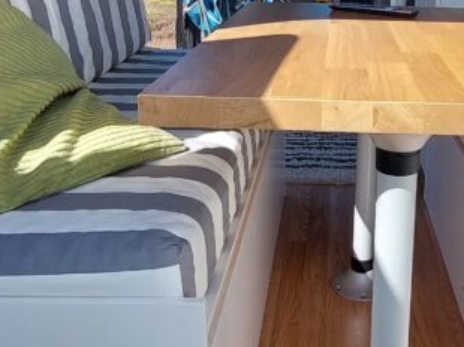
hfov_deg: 42.6
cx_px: 343
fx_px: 576
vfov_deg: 32.5
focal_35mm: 43
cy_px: 64
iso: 50
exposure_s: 1/626
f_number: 2.2
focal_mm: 1.74
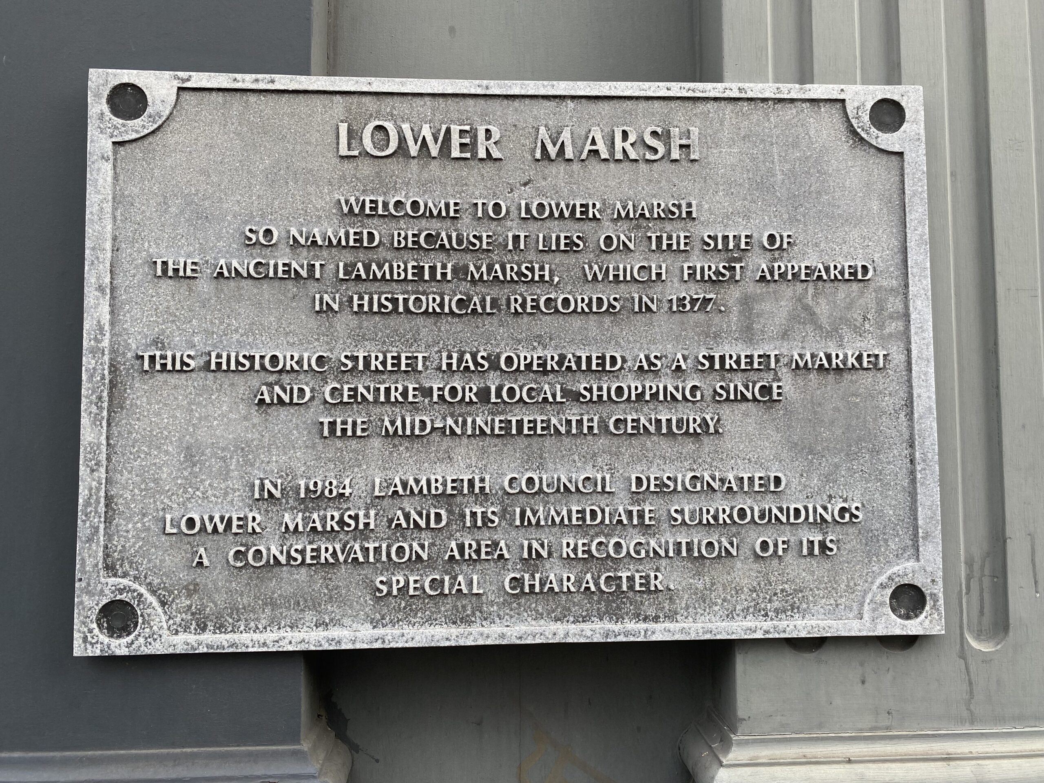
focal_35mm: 26
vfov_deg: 53.1
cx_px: 522
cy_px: 392
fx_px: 784
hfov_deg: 67.3
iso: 32
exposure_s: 1/292
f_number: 1.8
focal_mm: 4.25
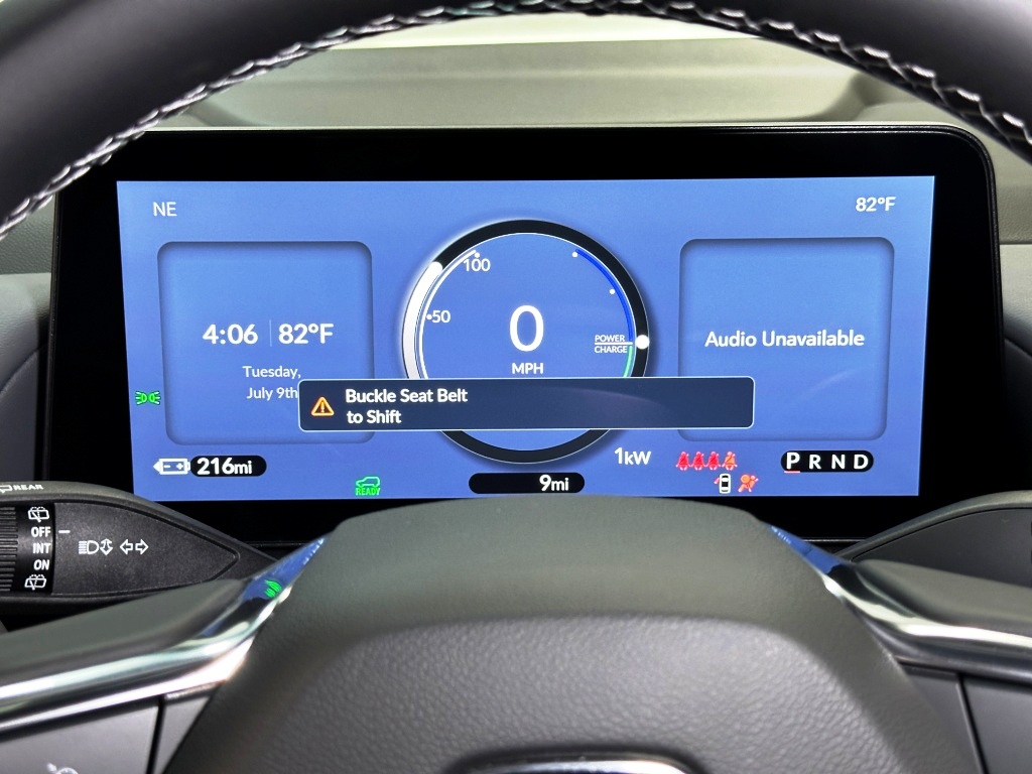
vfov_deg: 30.3
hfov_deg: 39.7
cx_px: 516
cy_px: 387
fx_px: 1431
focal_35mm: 48
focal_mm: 6.86
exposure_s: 1/38
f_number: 1.78
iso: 320
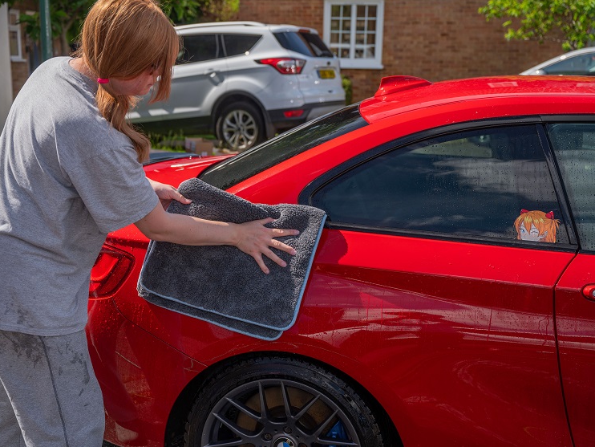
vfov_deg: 32.9
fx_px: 757
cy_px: 222
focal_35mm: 44
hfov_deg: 42.9
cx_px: 261
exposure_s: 1/400
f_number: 3.5
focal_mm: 40
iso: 200
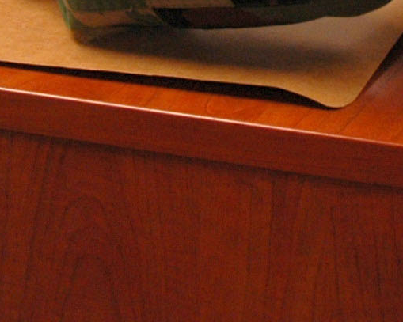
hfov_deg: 9.3
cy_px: -400
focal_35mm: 208
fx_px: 2478
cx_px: 131
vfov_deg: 7.1
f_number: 4.5
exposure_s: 1/80
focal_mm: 25
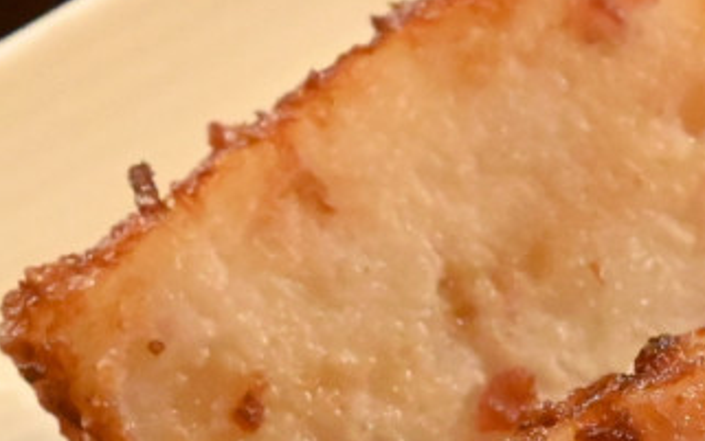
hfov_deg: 9.2
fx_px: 4402
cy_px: 325
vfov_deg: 5.7
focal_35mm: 229
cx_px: 259
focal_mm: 40
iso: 20000
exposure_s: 1/800
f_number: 5
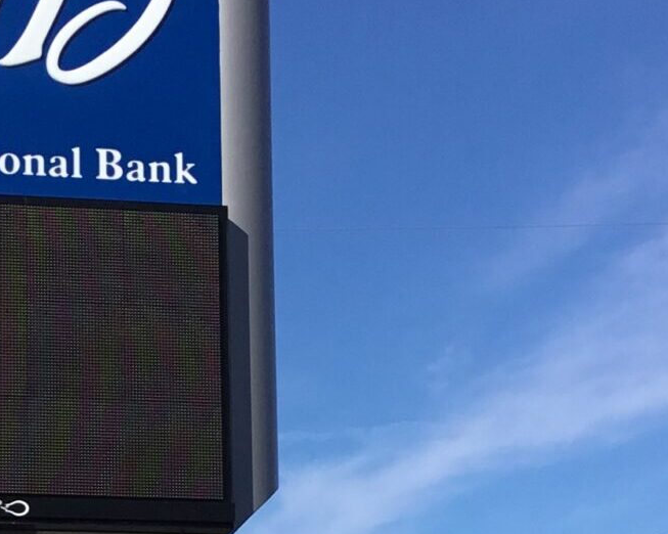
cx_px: 55
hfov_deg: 21.0
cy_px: 348
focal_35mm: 89
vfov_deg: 17.2
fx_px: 1759
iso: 25
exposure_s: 1/1894
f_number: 2.4
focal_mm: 3.3
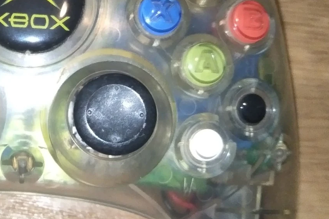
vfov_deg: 28.6
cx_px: 17
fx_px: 430
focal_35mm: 47
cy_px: 82
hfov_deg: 38.3
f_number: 2.2
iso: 290
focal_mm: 3.46
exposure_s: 1/33
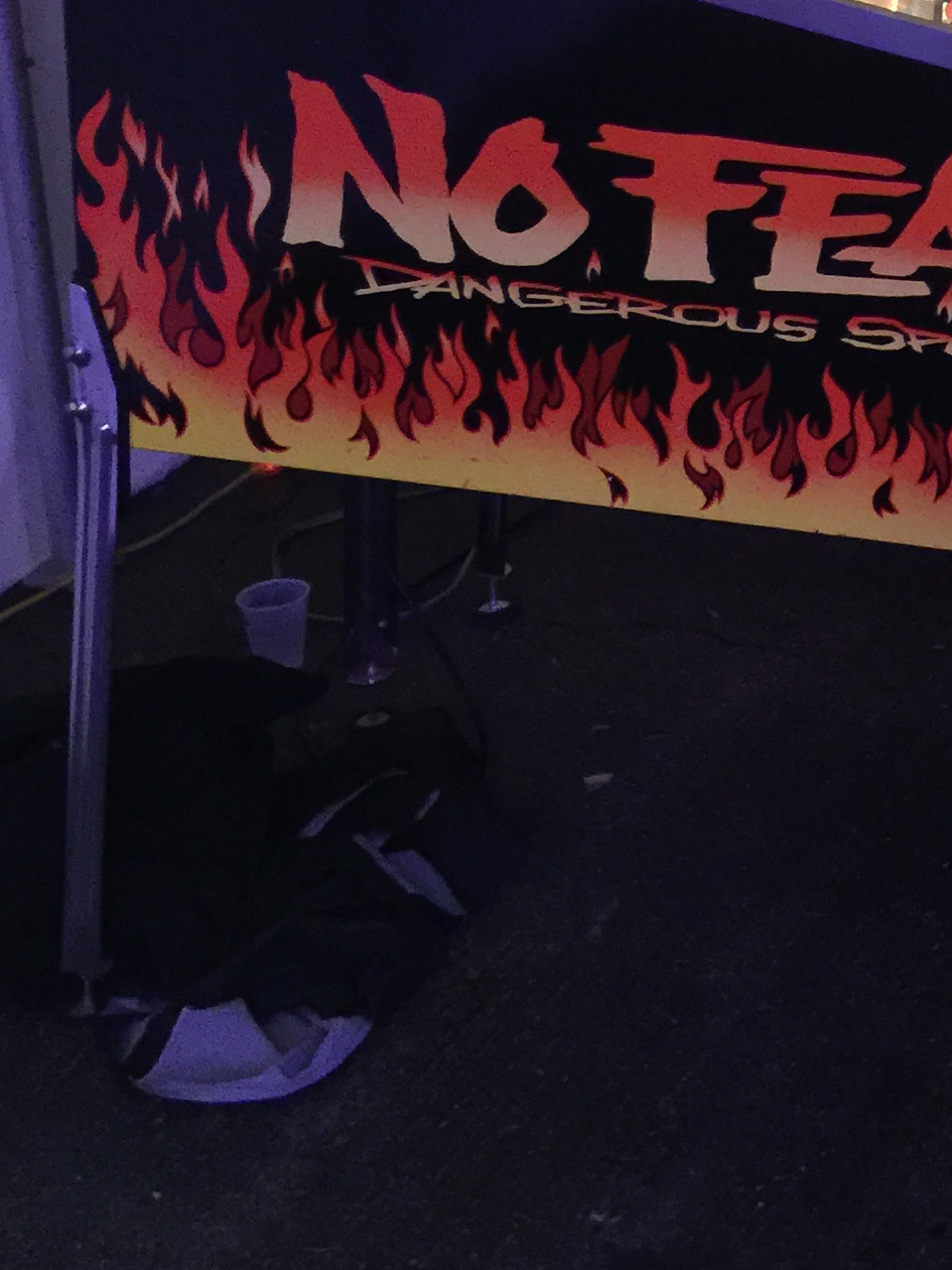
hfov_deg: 18.6
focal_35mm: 74
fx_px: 2714
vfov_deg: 24.8
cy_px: -60
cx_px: 1199
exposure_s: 1/4
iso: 100
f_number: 2.2
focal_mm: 4.15
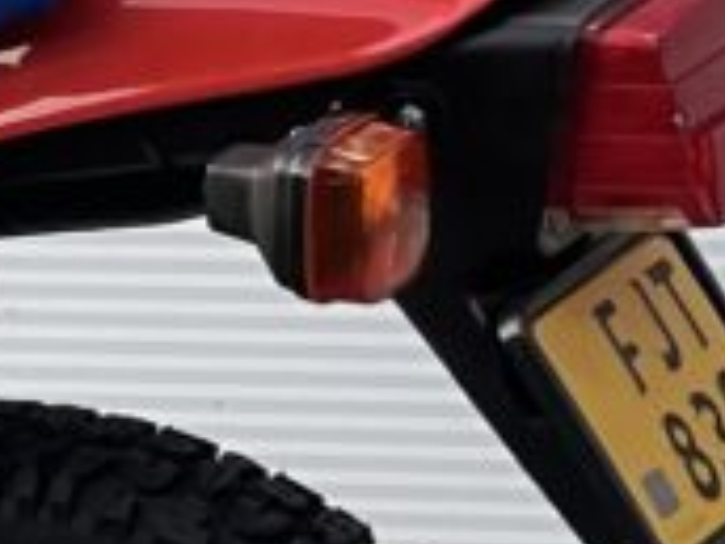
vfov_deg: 3.1
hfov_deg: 4.1
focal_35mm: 478
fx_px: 10011
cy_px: -4
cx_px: -512
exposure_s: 1/100
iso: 80
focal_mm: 9
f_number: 2.8
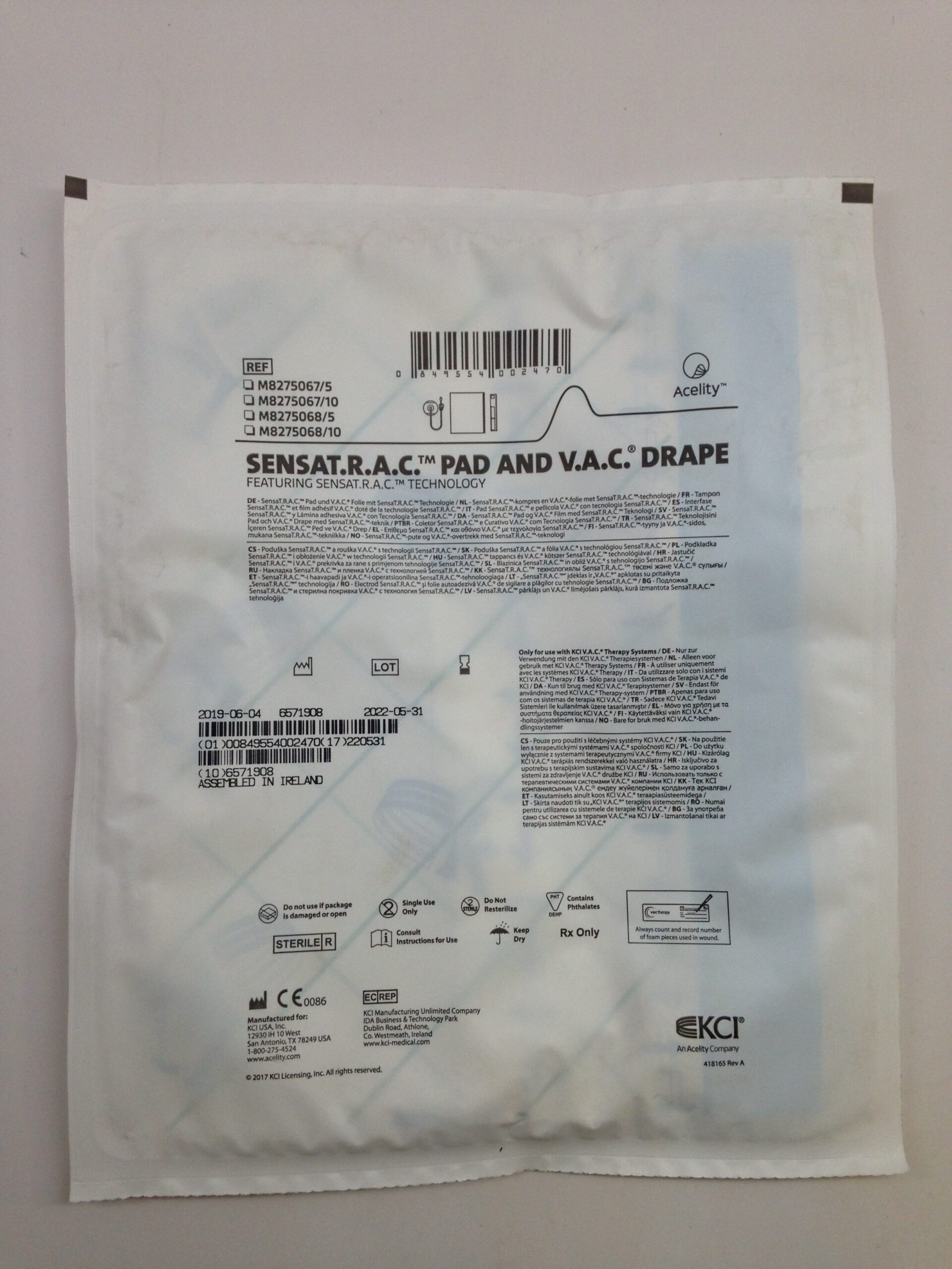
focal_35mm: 33
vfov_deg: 55.4
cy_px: 634
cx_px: 476
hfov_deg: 42.9
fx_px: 1210
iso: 64
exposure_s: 1/120
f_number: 2.4
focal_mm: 4.12
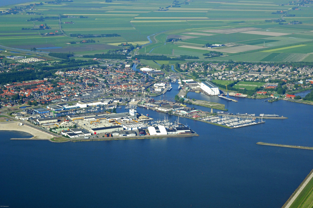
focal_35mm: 82
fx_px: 716
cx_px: 156
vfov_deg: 16.5
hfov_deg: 24.6
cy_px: 104
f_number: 8
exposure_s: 1/1000
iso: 400
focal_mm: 55
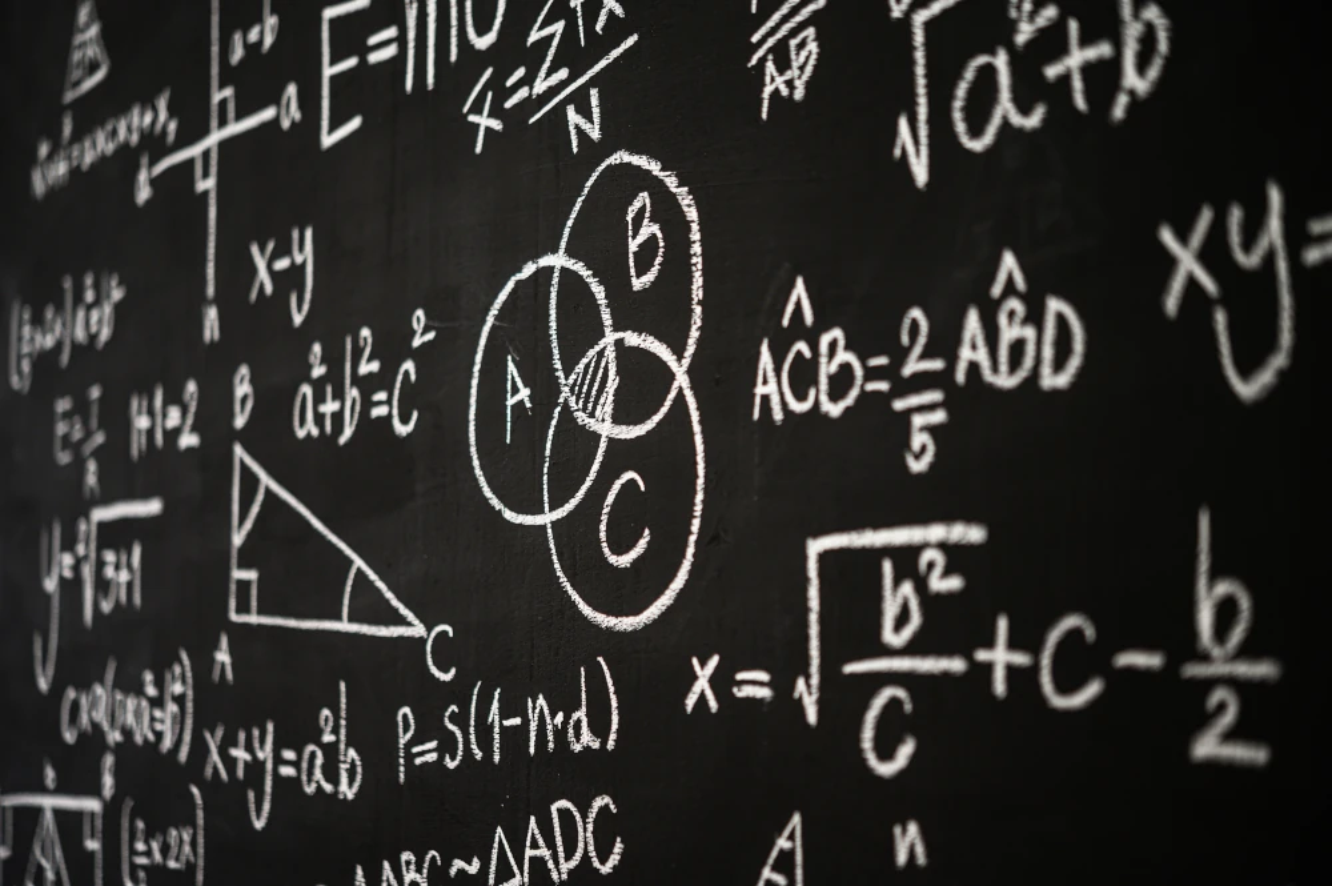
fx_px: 2218
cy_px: 443
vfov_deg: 22.6
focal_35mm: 60
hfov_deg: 33.4
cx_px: 666
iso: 500
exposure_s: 1/50
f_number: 2.8
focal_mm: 60
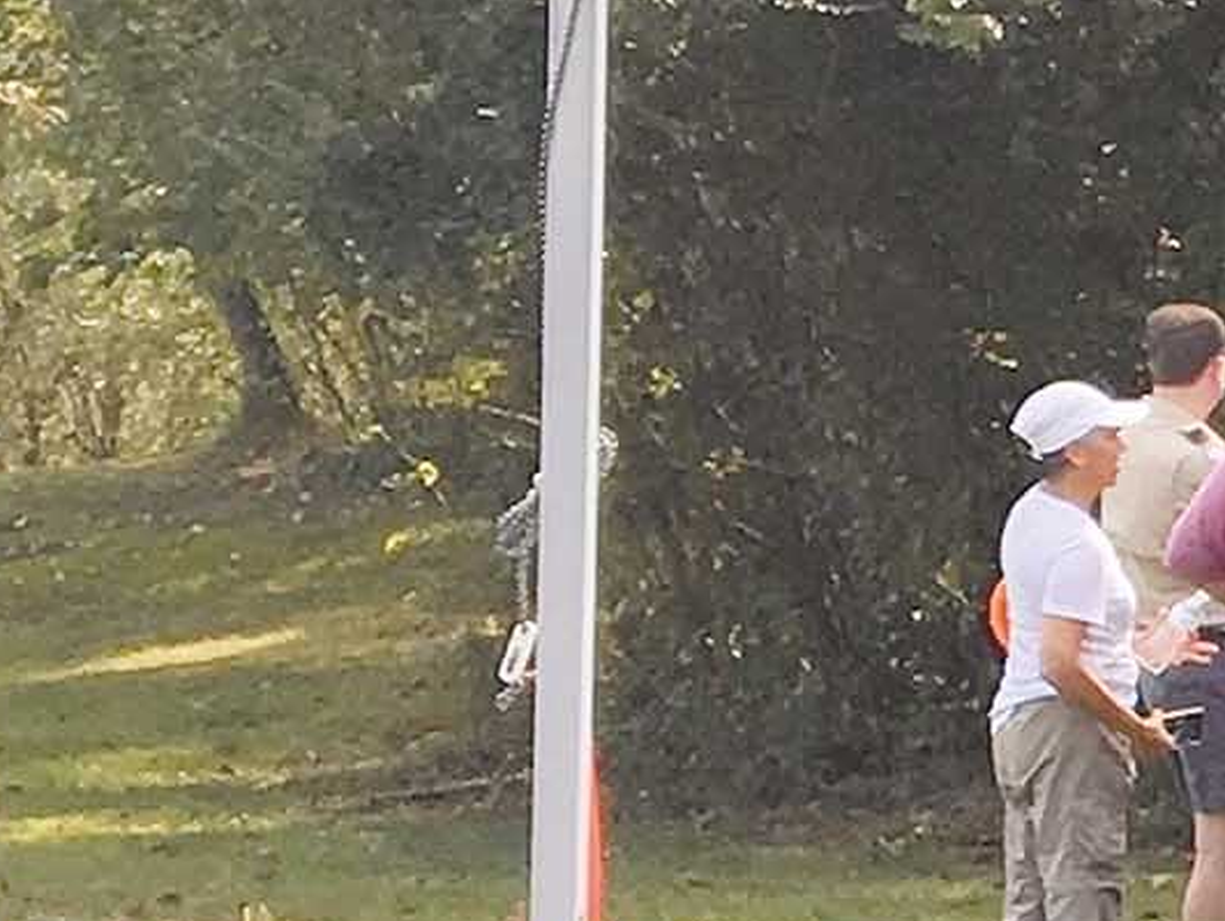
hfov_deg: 8.2
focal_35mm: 220
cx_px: 2999
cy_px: 1304
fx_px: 7791
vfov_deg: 6.7
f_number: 2.2
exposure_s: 1/263
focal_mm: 4.15
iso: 25
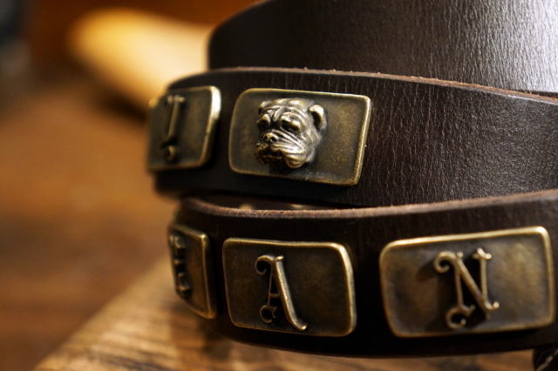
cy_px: 186
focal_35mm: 64
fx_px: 991
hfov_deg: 31.4
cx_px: 279
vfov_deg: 21.2
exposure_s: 1/25
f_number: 4.5
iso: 1600
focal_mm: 43
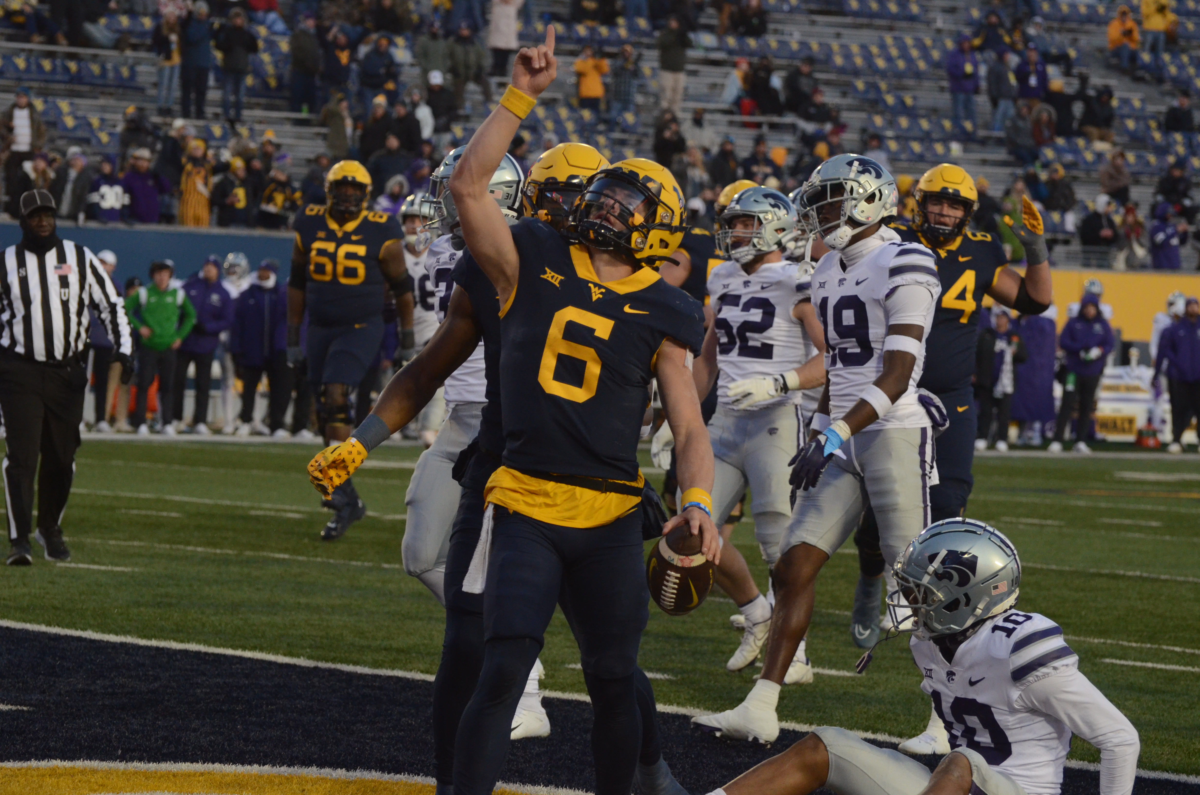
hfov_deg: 12.3
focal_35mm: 168
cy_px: 398
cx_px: 600
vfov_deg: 8.1
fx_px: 5588
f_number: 5
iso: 1600
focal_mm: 112
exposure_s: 1/400
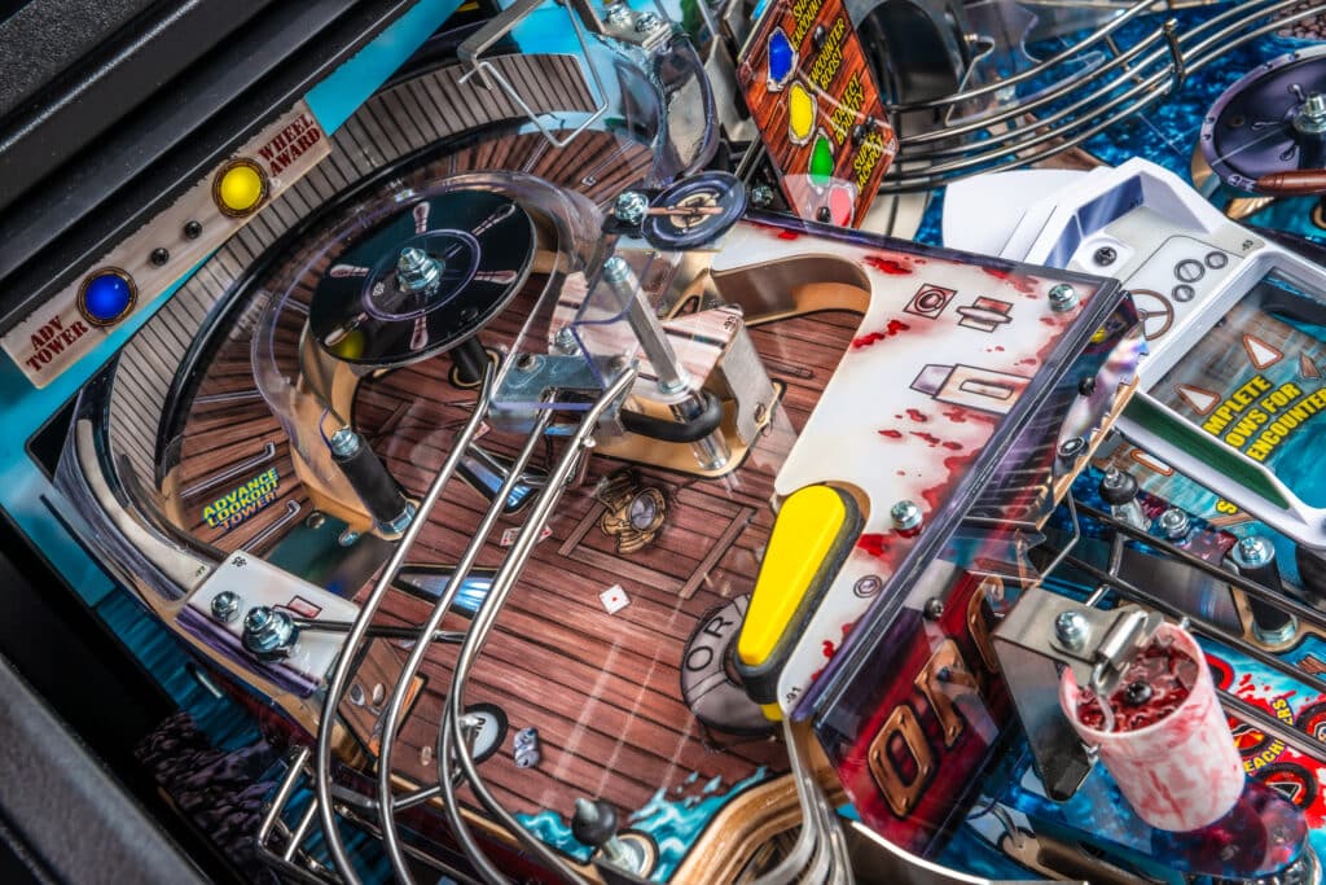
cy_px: 442
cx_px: 663
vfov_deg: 23.4
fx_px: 2136
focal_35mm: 58
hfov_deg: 34.5
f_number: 13
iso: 200
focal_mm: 58
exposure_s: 1/125
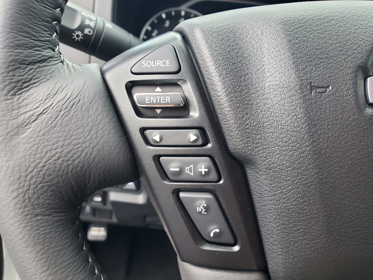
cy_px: 140
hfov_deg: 67.3
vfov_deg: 53.1
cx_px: 186
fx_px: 280
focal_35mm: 26
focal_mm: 4.3
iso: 64
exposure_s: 1/120
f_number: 2.4
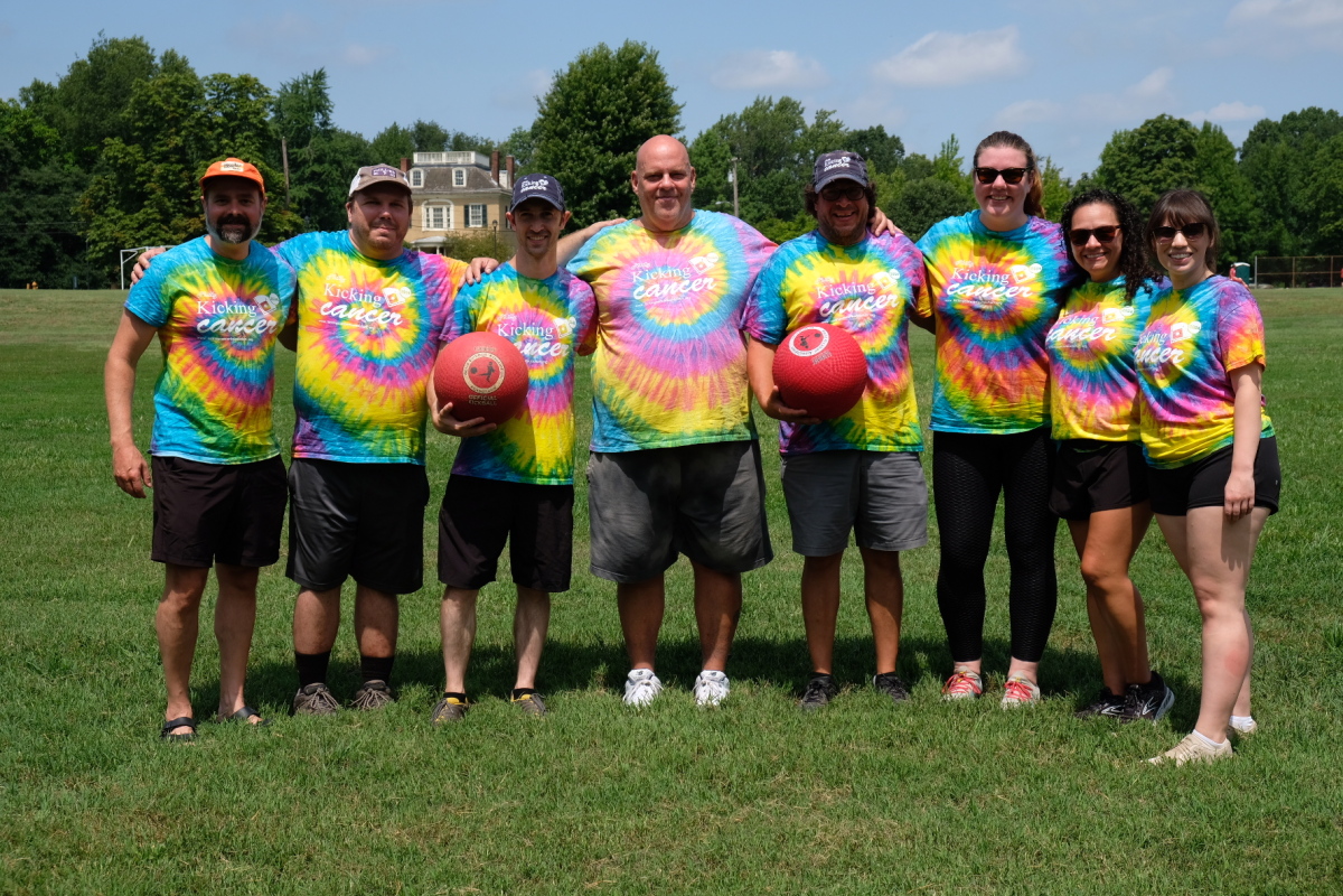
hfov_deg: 38.9
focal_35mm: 51
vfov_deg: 26.5
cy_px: 448
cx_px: 672
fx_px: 1902
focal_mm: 34.3
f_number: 8
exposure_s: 1/420
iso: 200
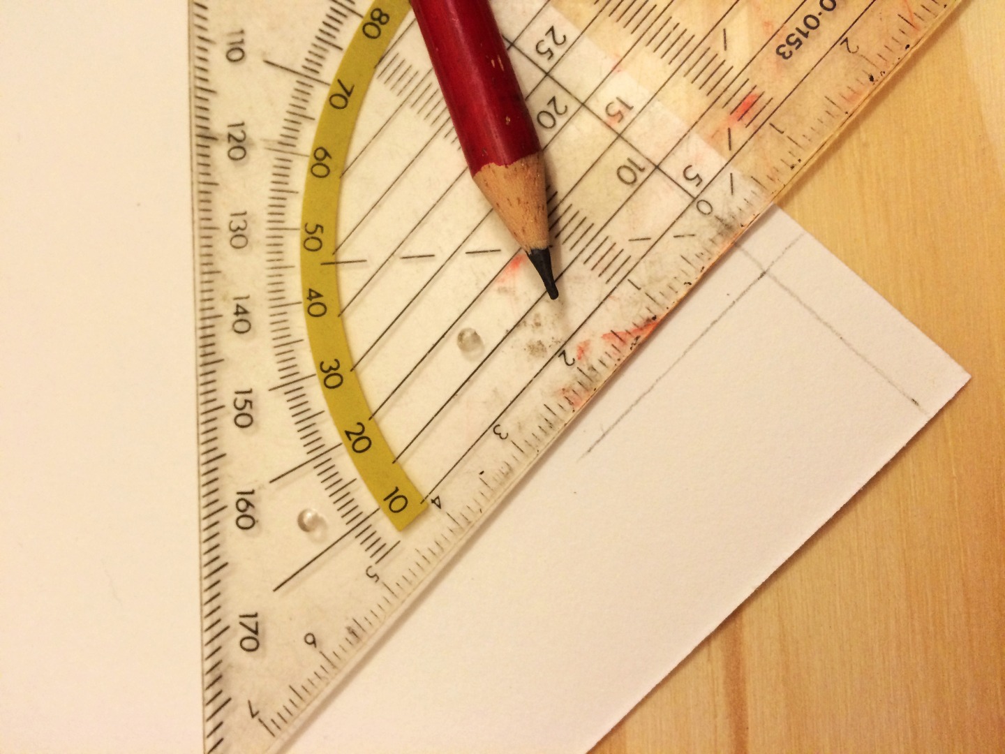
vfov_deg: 48.2
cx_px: 502
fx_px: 842
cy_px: 377
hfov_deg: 61.7
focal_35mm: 29
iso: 160
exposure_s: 1/30
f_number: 2.2
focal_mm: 4.15
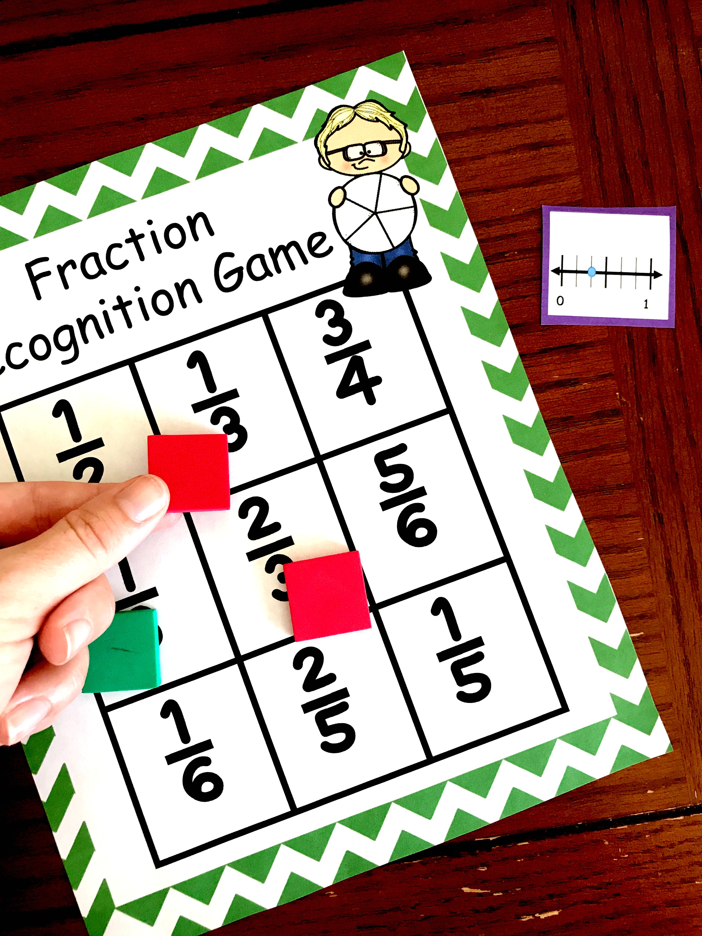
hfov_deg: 49.7
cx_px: 351
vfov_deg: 63.4
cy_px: 468
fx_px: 757
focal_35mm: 28
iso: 25
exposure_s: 1/30
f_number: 1.8
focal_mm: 3.99
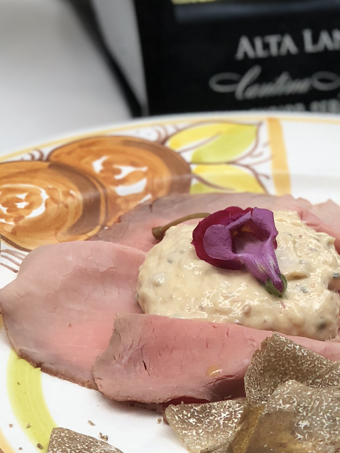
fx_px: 1808
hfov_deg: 10.6
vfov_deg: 14.3
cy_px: 281
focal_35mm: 138
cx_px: 364
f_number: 2.4
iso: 16
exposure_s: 1/337
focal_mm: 6
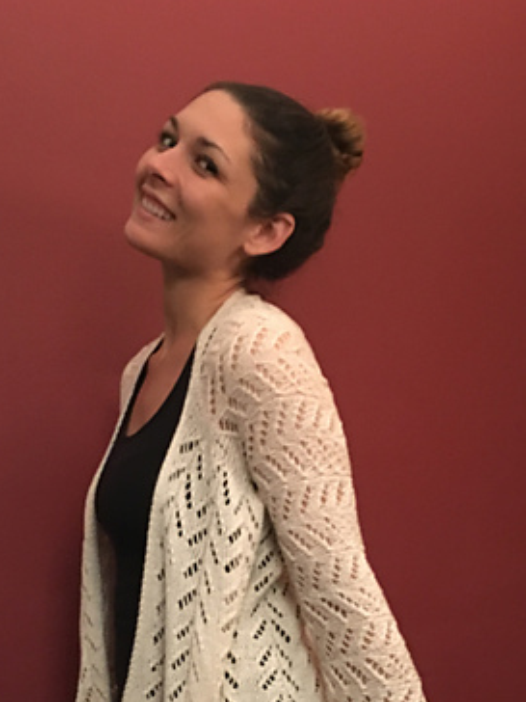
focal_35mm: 51
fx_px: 1033
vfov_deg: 36.1
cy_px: 569
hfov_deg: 28.4
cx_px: 173
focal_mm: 4.15
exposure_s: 1/4
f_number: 2.2
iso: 80
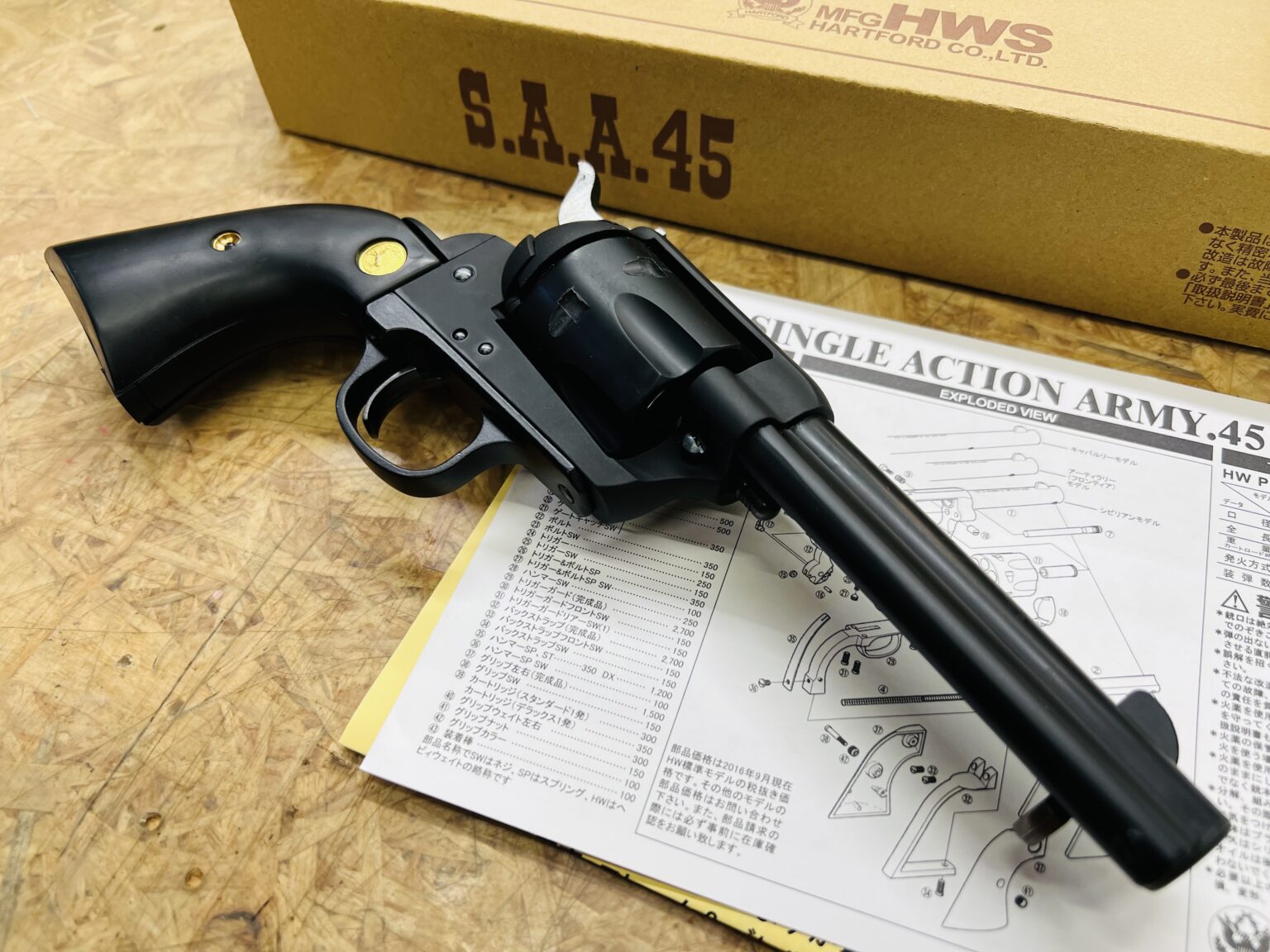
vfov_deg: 53.1
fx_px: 954
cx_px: 635
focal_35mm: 26
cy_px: 476
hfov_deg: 67.3
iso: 64
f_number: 1.5
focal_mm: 5.7
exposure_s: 1/100
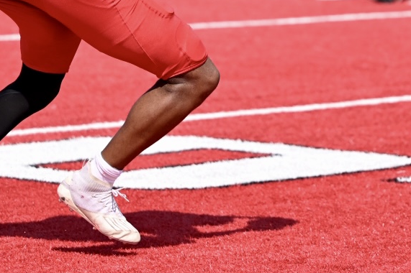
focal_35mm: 237
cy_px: -19
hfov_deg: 8.7
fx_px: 2704
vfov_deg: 5.8
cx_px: 128
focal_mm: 105
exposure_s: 1/3200
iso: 200
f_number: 2.8
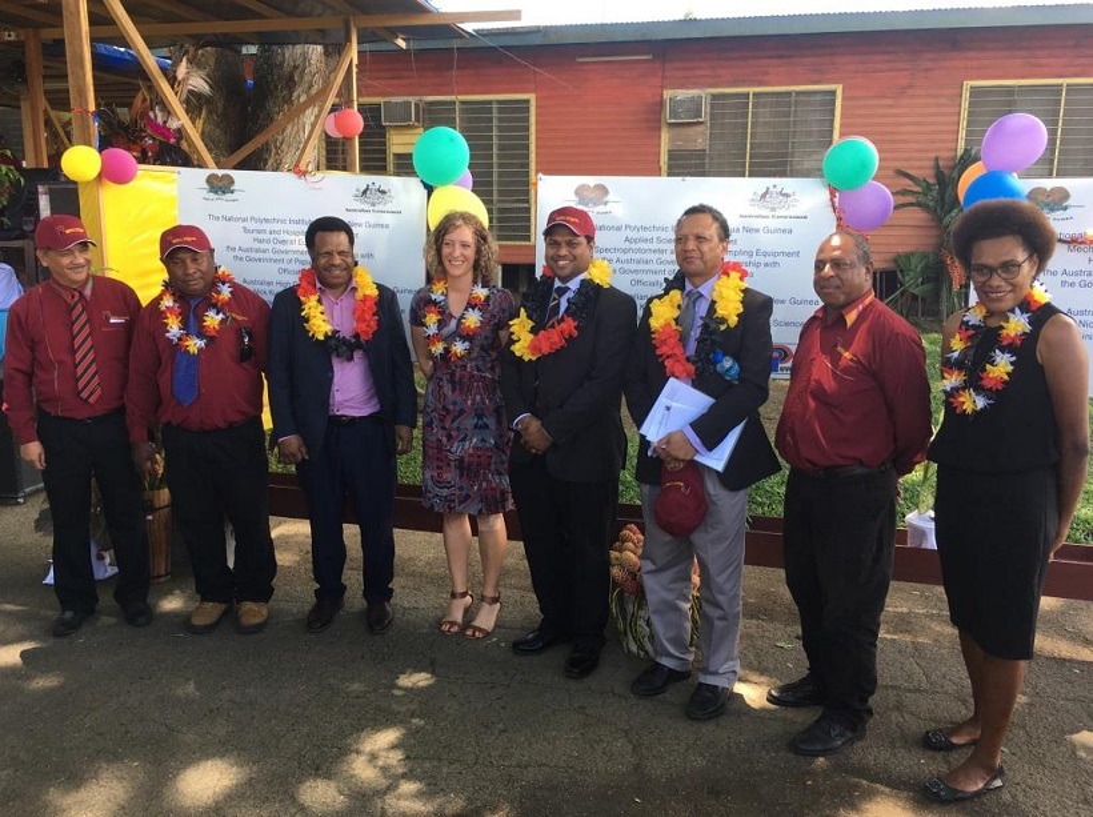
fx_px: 915
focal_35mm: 29
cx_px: 546
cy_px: 408
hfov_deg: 61.7
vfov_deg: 48.1
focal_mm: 4.15
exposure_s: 1/100
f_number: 2.2
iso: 25
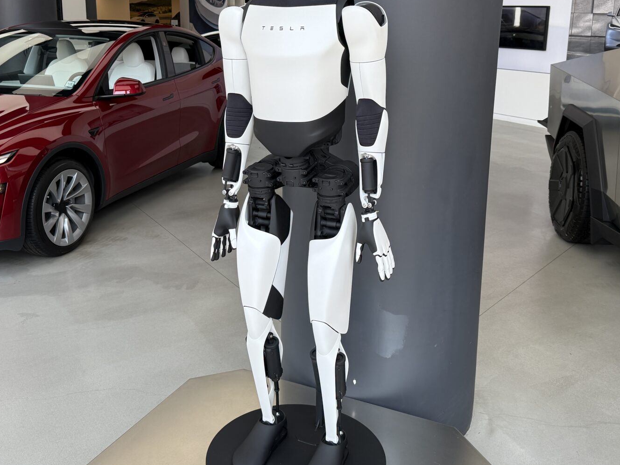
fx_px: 663
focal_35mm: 37
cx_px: 310
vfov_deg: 38.3
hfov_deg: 50.1
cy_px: 158
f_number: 1.78
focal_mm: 6.76
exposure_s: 1/780
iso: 100
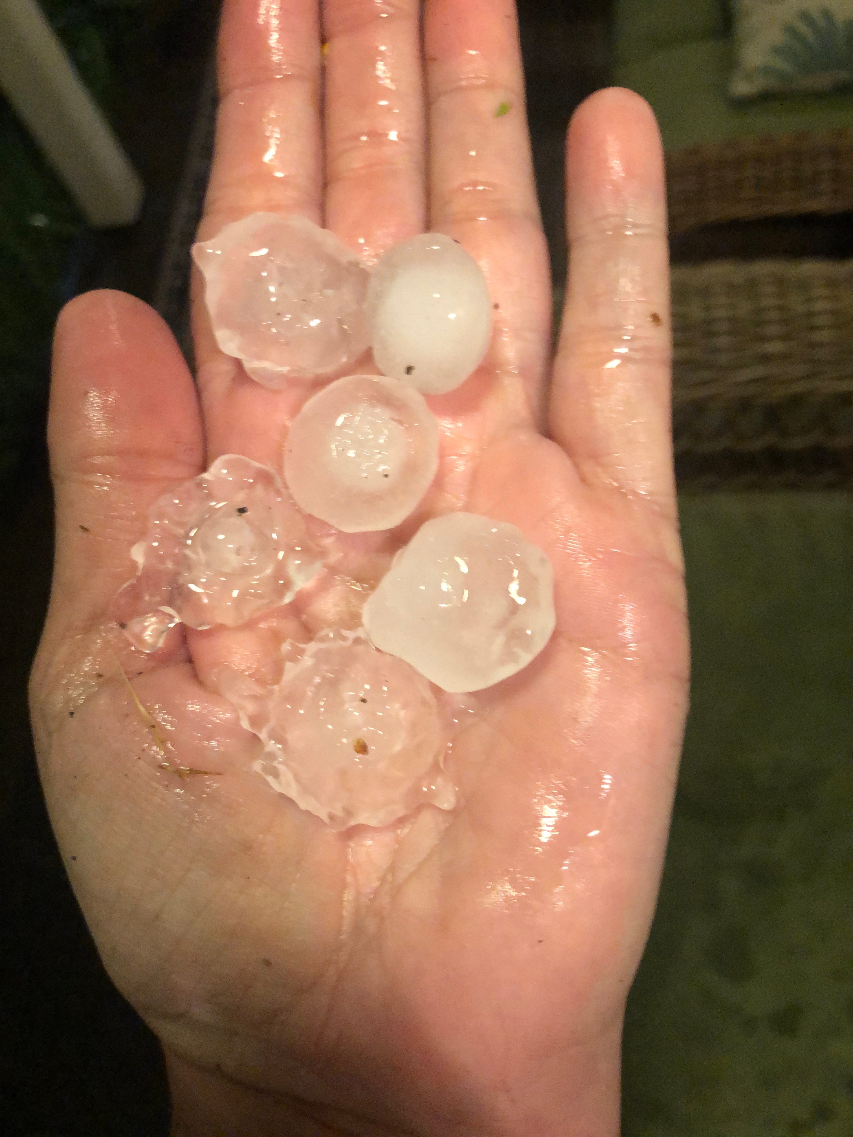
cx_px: 426
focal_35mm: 28
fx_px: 920
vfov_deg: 63.4
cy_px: 568
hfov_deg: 49.7
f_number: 1.8
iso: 320
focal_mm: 4
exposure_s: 1/30
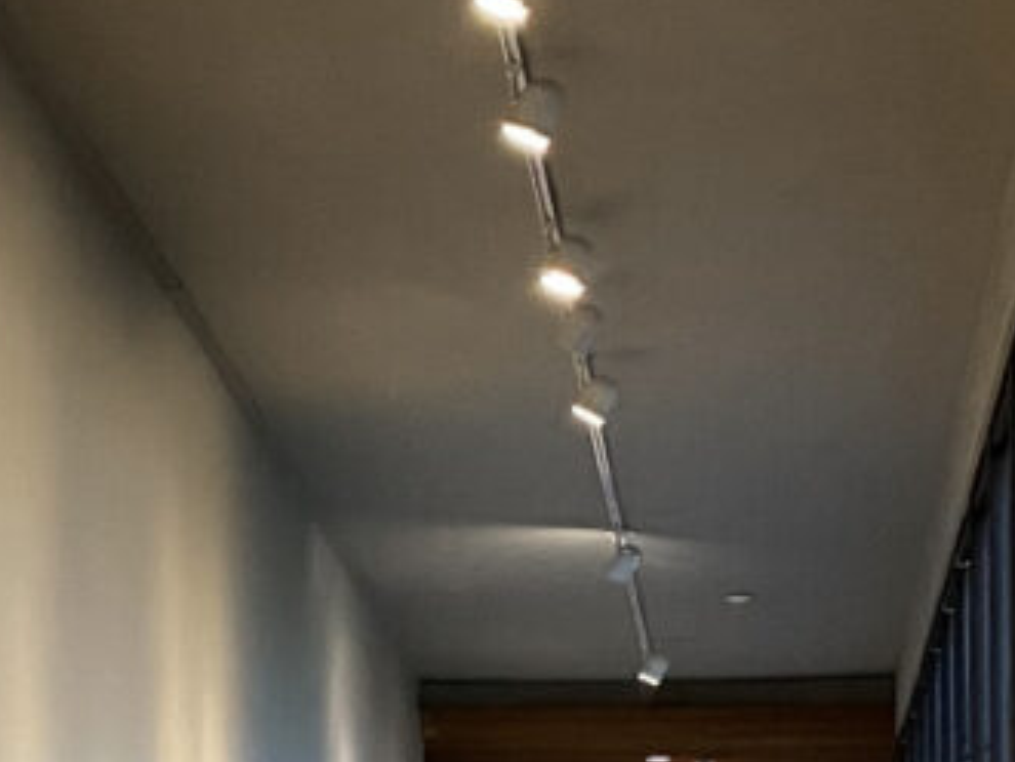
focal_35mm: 121
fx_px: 3551
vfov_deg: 12.0
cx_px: -683
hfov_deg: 14.7
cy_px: 940
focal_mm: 4.25
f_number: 1.8
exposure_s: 1/60
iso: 320
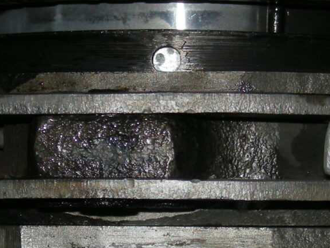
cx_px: 155
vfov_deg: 7.3
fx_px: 1945
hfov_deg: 9.7
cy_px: 115
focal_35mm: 204
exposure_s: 1/60
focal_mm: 12.3
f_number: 7.8
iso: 50
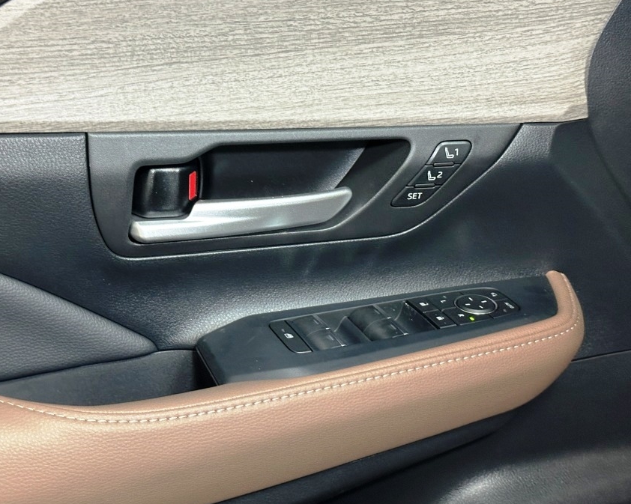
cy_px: 249
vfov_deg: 26.7
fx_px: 1064
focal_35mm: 57
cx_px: 319
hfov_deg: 33.0
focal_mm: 6.86
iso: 500
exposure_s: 1/40
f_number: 1.78
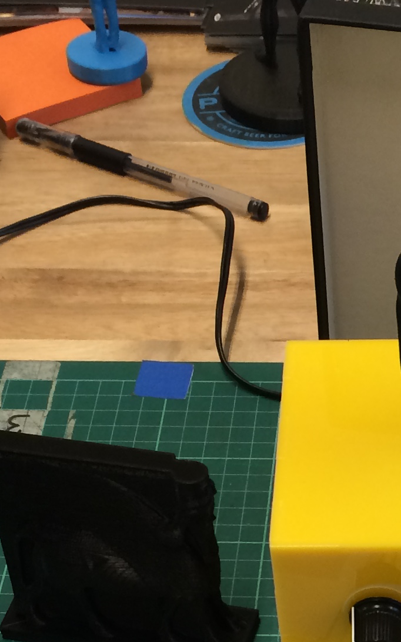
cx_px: 437
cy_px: 678
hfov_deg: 13.9
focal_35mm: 92
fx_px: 1608
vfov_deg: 21.6
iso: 50
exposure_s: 1/33
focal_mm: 4.15
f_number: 2.2
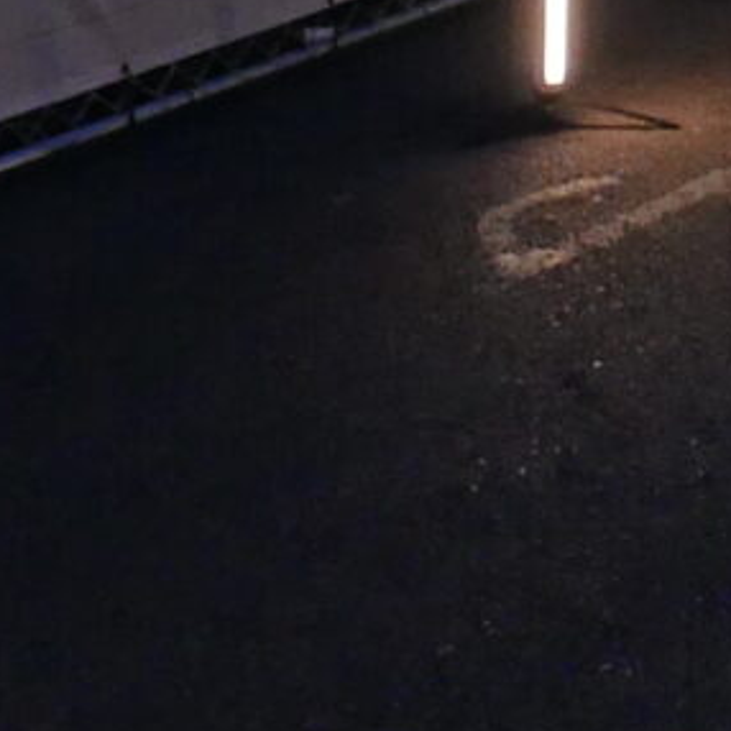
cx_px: 1482
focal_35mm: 171
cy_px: -580
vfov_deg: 9.7
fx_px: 4085
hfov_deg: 9.5
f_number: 5.6
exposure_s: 1/15
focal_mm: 10.9
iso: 800
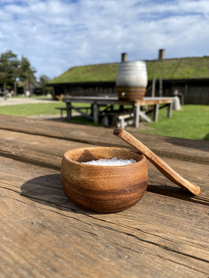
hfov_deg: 53.1
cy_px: 139
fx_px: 209
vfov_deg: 67.3
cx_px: 104
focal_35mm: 26
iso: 32
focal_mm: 4.25
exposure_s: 1/2463
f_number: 1.8
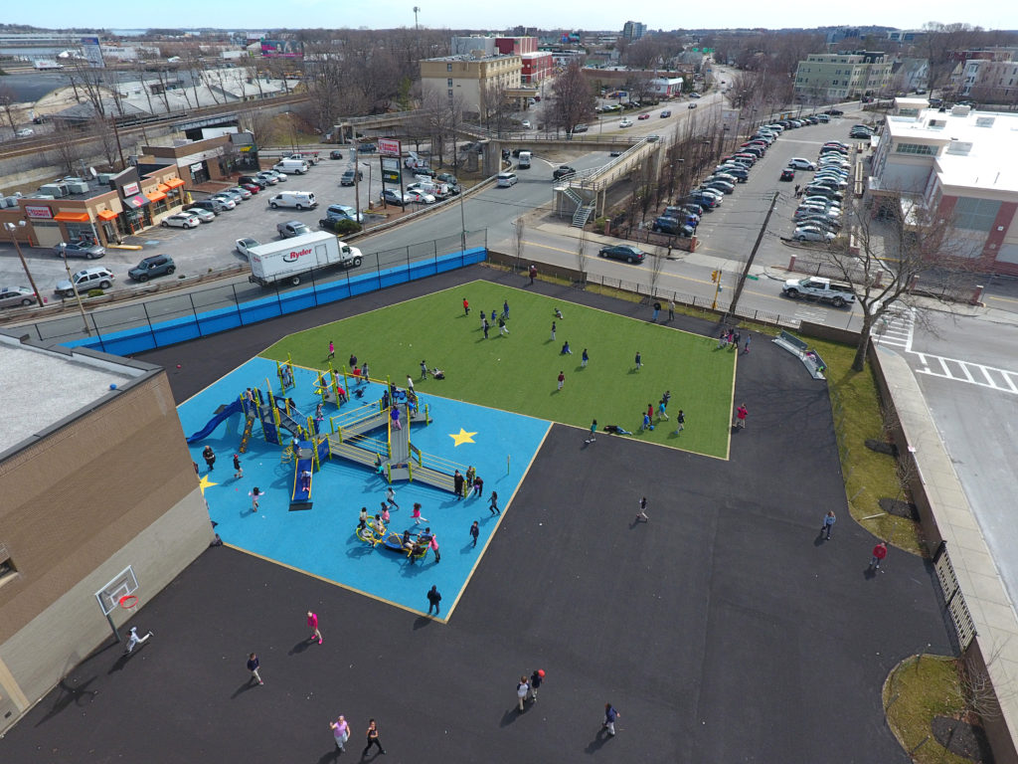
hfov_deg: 81.7
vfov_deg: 66.0
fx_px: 588
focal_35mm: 20
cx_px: 509
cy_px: 382
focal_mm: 3.61
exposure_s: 1/847
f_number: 2.8
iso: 100
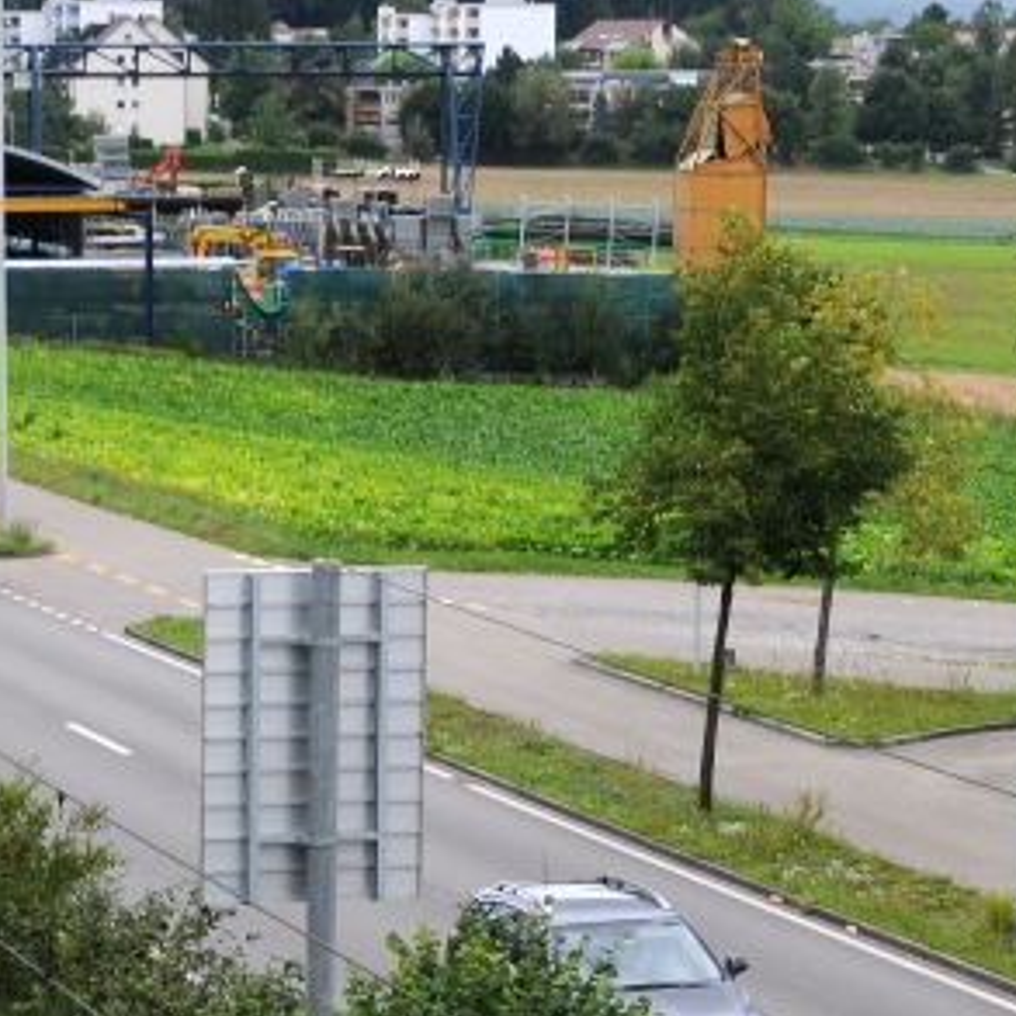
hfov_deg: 11.2
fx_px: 5163
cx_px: 153
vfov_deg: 11.2
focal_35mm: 155
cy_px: 898
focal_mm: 35
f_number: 7.1
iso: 200
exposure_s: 1/200
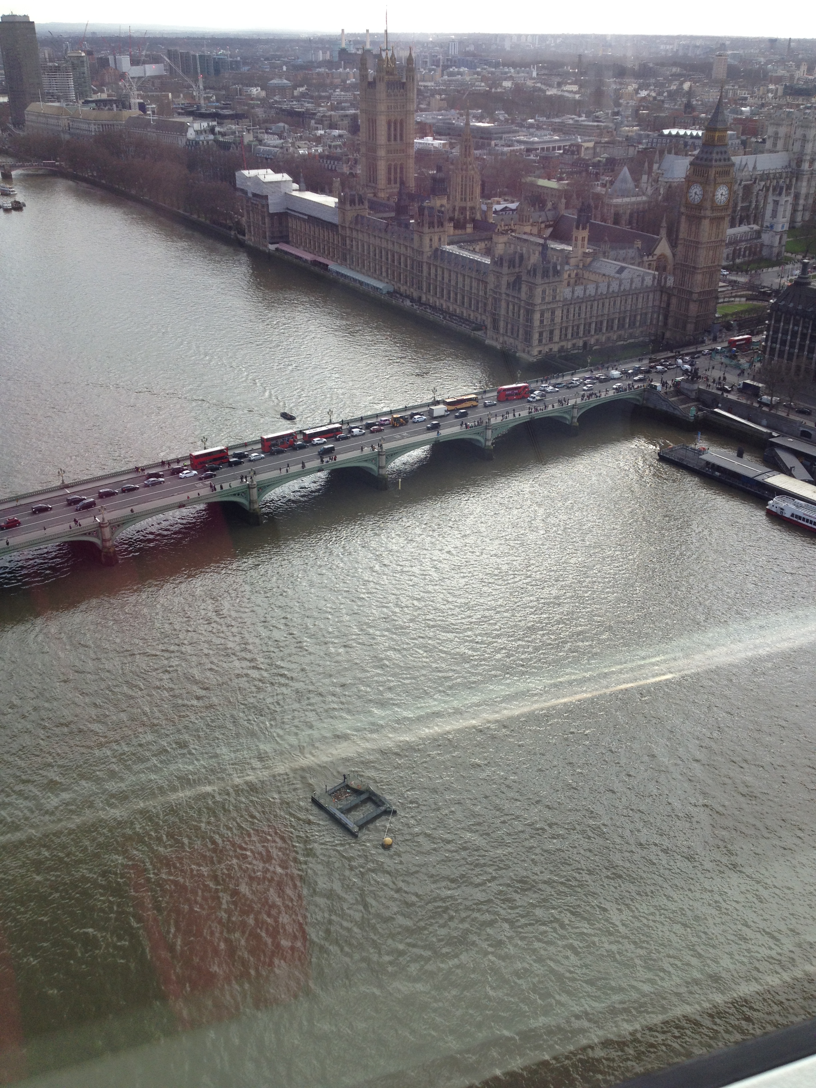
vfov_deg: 52.6
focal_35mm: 35
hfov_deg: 40.7
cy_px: 544
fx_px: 1100
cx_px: 408
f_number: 2.4
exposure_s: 1/511
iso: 50
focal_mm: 4.28
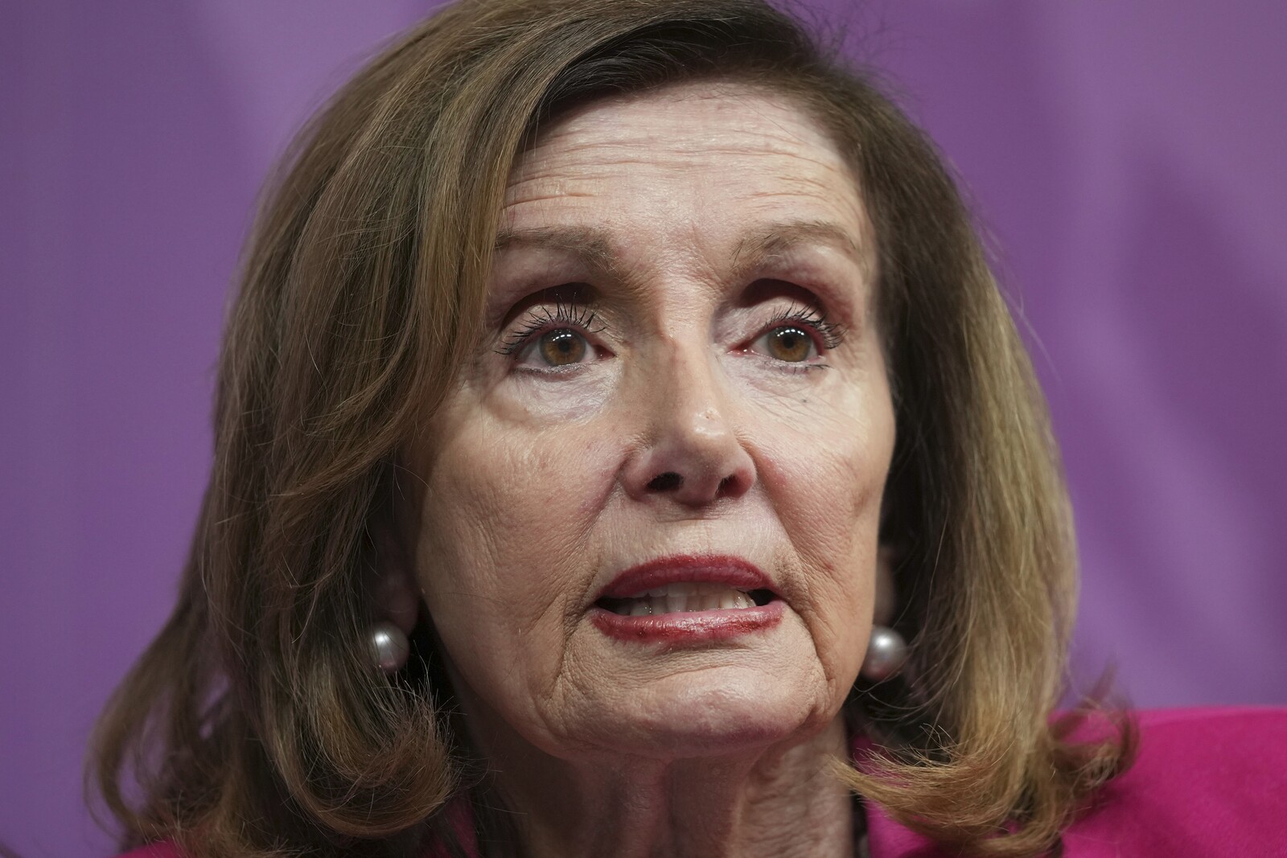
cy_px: 429
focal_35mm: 200
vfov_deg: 6.9
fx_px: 7150
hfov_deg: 10.3
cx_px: 644
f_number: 2.8
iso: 1000
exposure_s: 1/320
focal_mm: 200
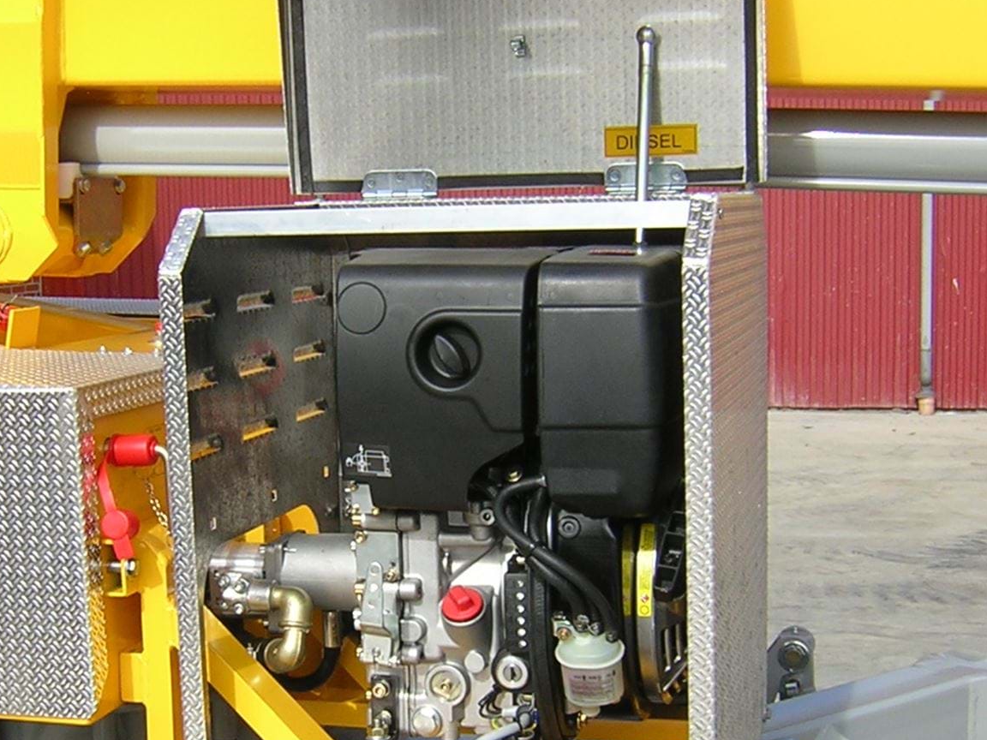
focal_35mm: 60
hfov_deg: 32.1
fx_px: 1711
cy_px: 501
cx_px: 416
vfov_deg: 24.3
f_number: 5.2
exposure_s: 1/317
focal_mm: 4.7
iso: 100
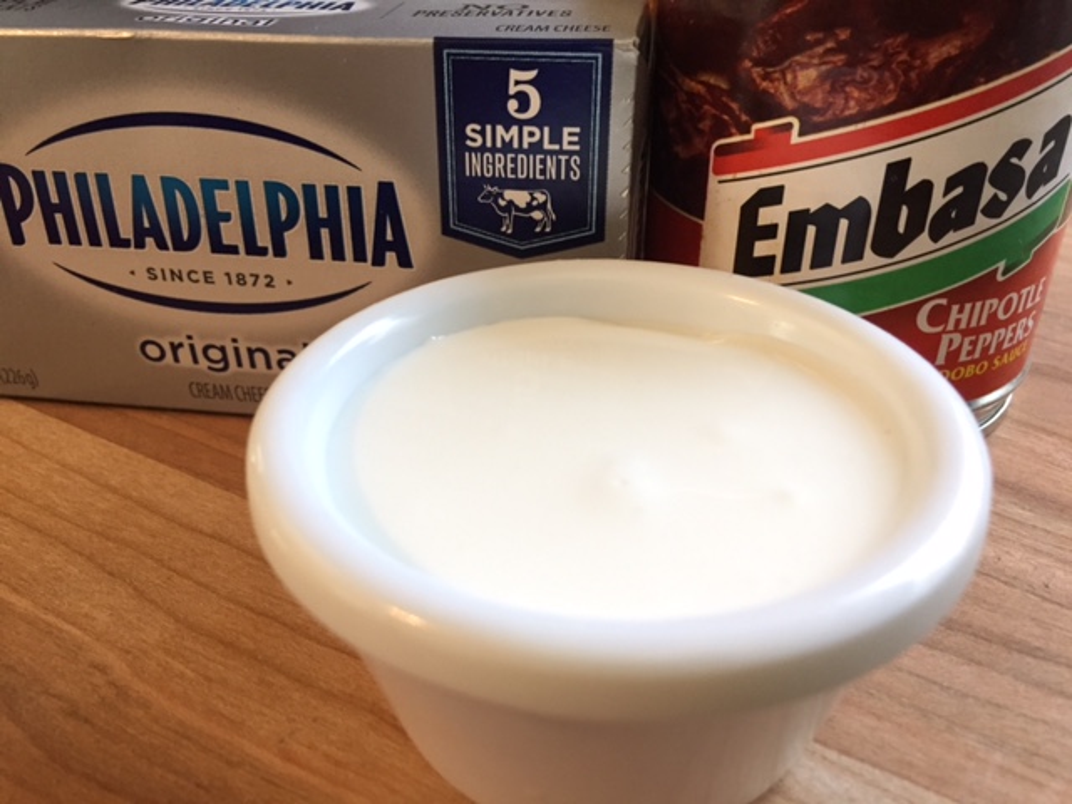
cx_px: 536
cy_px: 402
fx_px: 898
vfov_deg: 48.2
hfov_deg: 61.7
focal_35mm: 29
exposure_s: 1/30
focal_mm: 4.15
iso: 160
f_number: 2.2
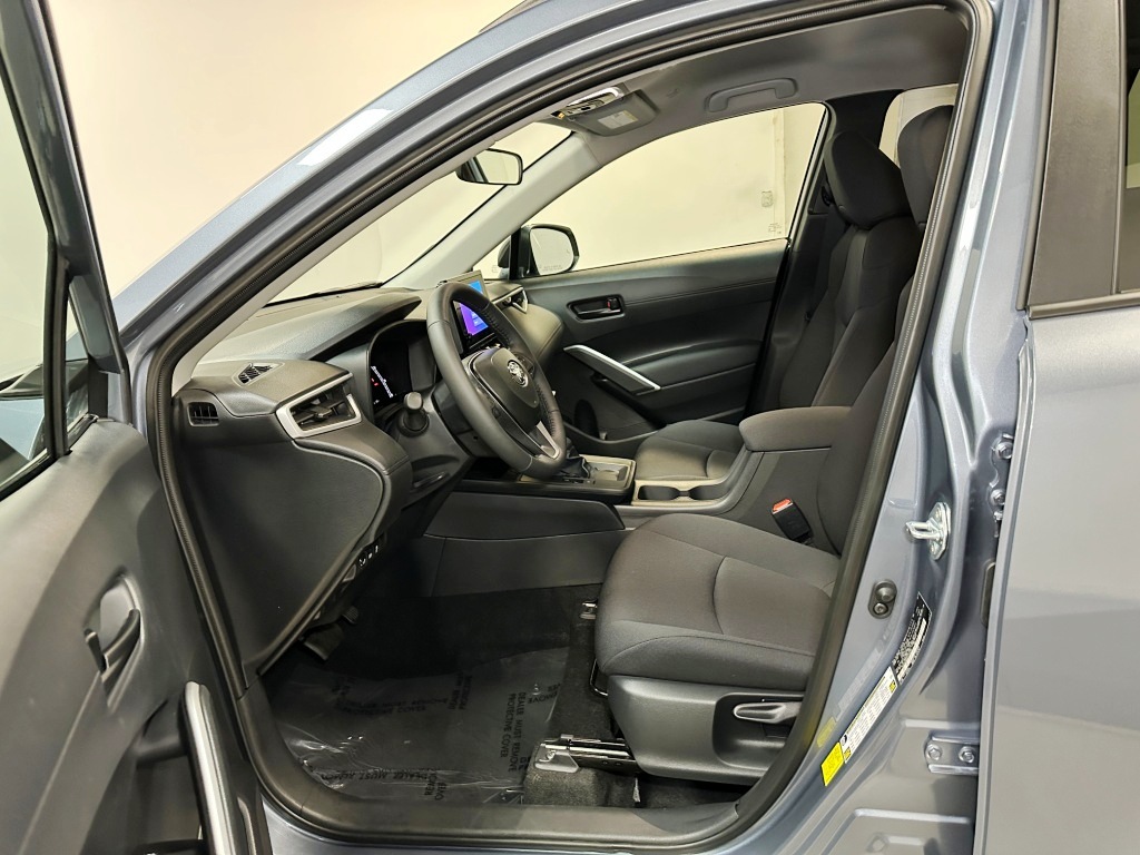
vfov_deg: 56.8
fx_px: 790
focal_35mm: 24
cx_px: 570
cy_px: 428
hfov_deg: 71.6
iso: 640
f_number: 1.78
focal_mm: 6.86
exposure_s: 1/40
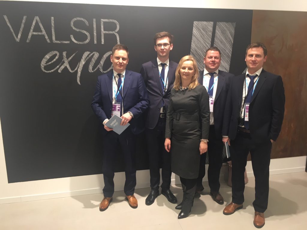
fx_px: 257
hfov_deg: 61.7
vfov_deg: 48.2
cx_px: 154
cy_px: 115
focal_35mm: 29
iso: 80
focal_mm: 4.15
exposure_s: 1/33
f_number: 2.2
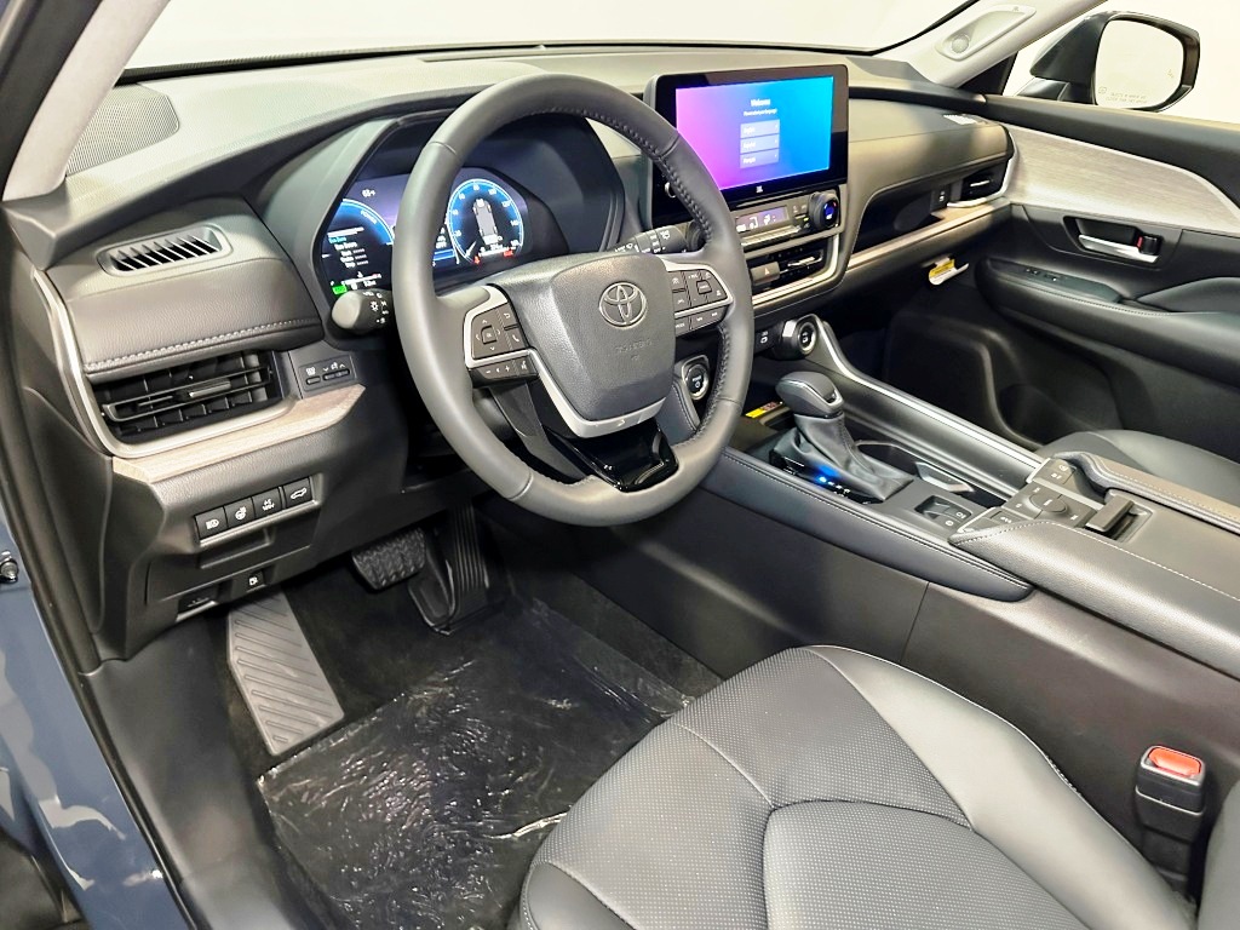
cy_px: 465
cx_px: 620
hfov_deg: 71.6
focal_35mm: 24
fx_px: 860
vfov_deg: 56.8
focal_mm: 6.86
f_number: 1.78
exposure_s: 1/30
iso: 800
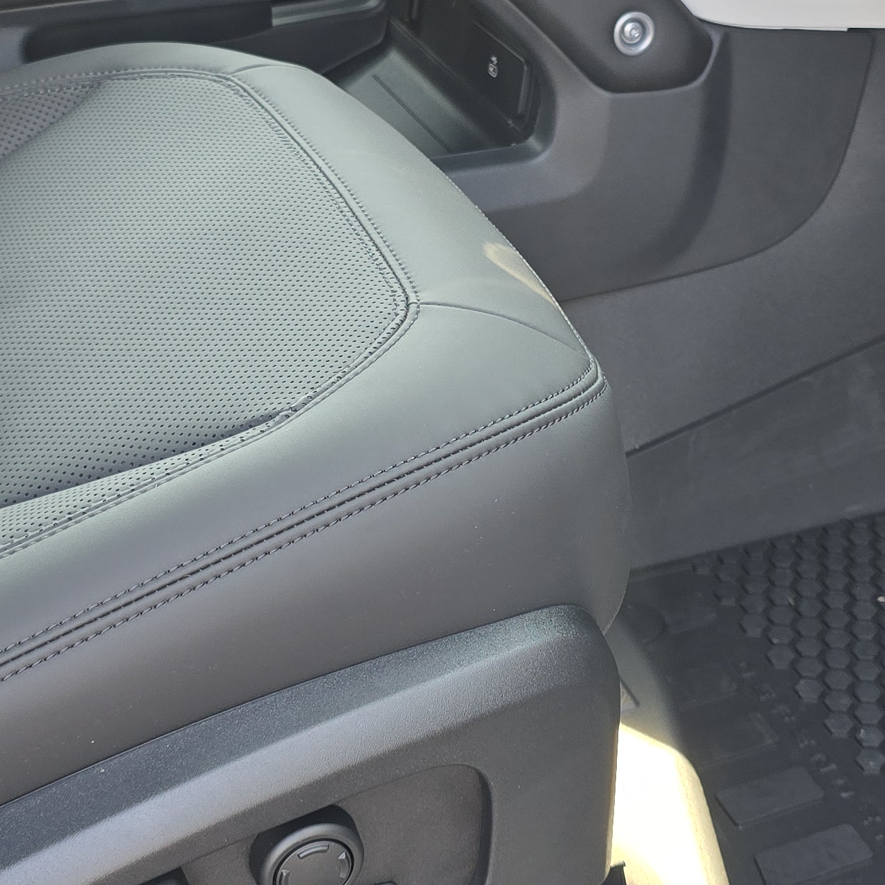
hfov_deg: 26.8
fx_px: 1851
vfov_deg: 26.8
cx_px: 558
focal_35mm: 64
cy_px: 347
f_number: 1.7
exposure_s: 1/180
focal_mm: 6.3
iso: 100
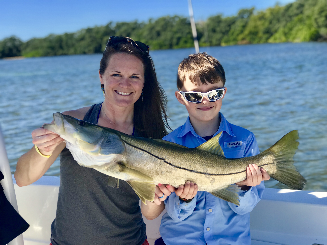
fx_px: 538
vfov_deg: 25.7
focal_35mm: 57
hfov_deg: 33.8
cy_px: 122
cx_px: 164
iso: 20
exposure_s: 1/577
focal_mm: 6.6
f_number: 2.8
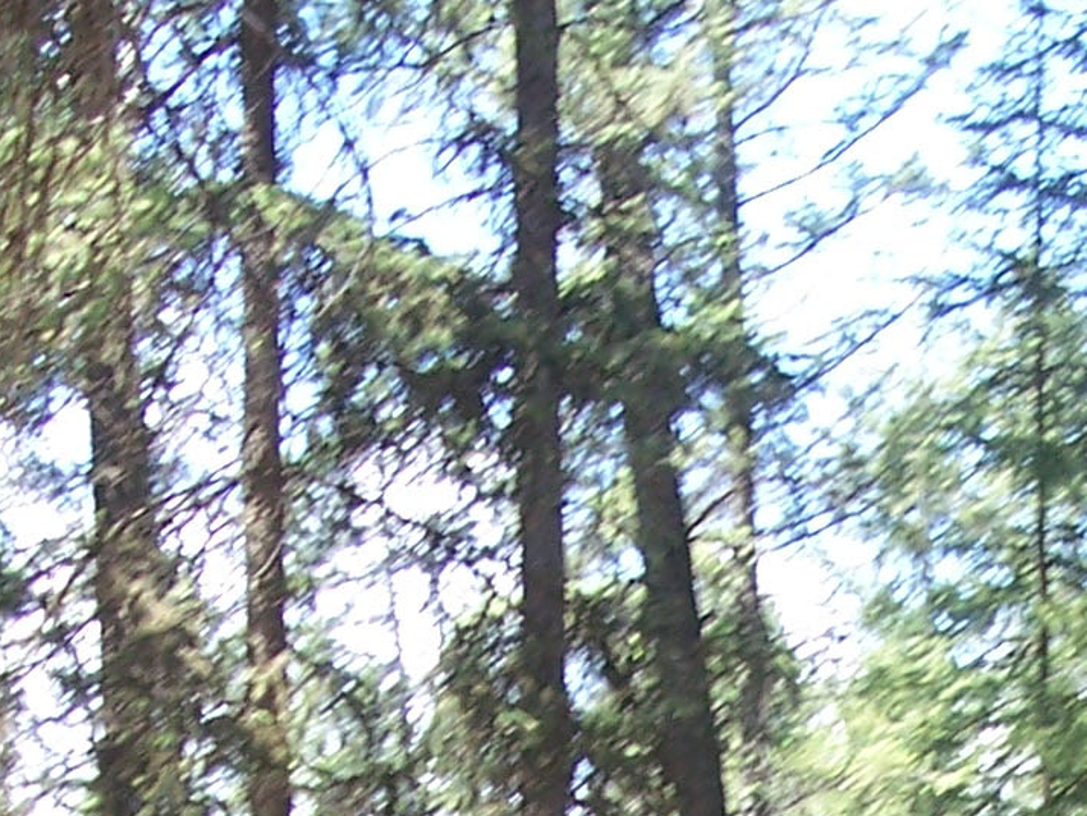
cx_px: 862
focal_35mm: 156
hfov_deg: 12.6
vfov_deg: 9.2
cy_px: 1347
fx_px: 4900
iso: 100
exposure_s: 1/125
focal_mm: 8
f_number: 3.4
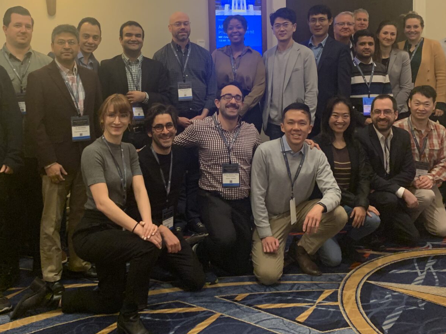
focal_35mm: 42
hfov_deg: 44.7
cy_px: 87
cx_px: 196
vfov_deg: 33.7
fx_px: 541
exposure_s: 1/60
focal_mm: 4.25
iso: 400
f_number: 1.8
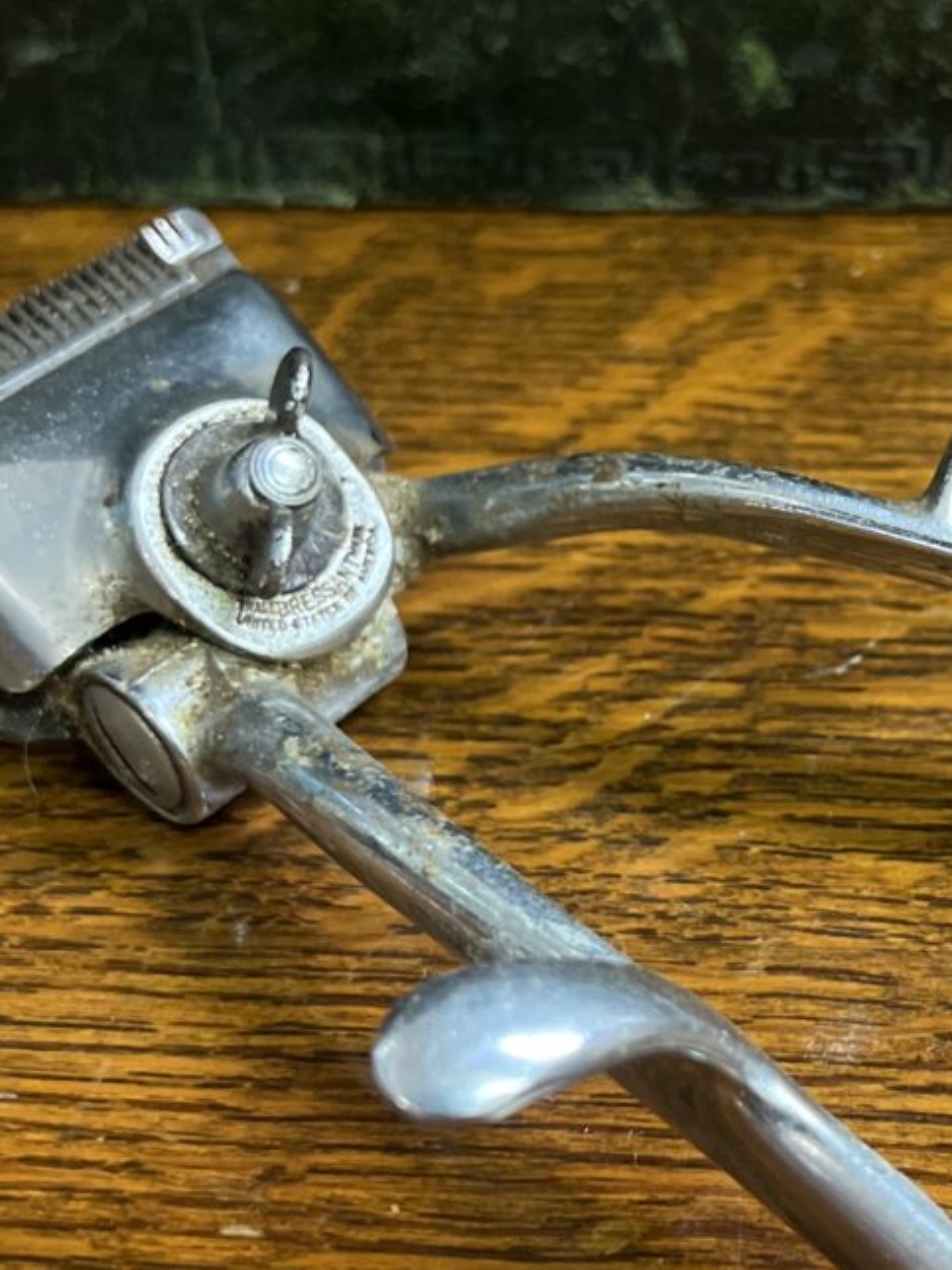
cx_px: 753
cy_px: 633
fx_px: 2273
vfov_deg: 31.2
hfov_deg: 23.3
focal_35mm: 62
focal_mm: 5.7
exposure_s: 1/33
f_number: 1.5
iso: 500
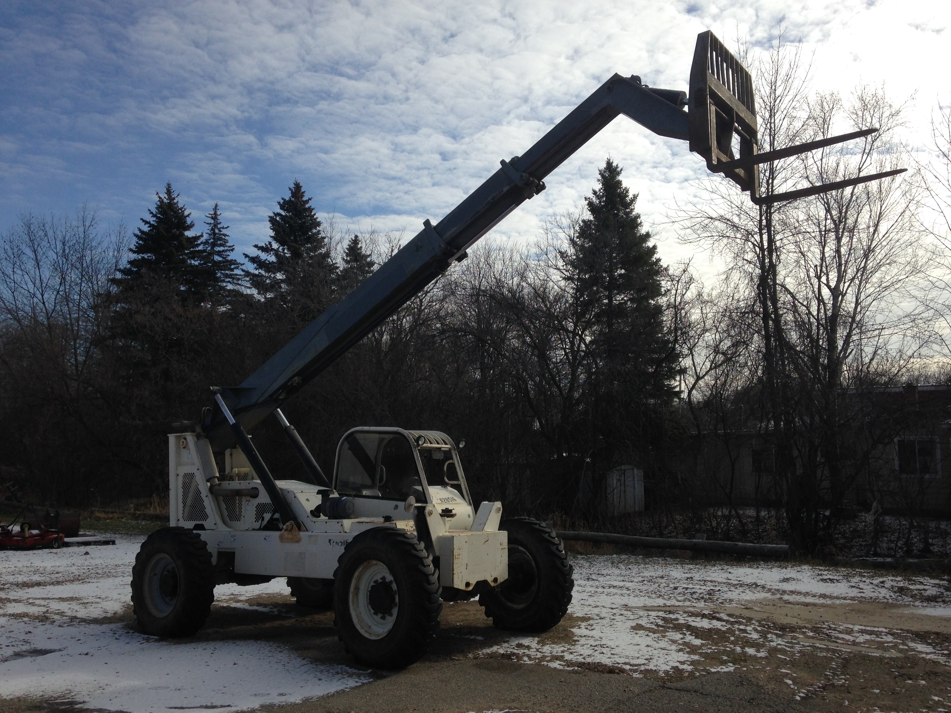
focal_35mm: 33
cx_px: 476
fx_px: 907
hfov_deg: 55.4
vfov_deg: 42.9
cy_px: 356
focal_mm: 4.12
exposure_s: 1/2088
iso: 50
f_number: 2.4
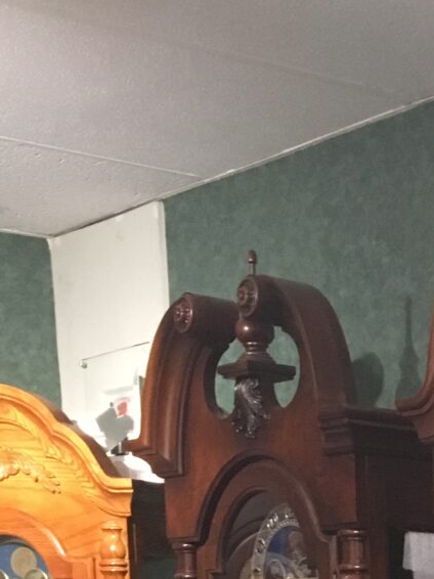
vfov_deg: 16.6
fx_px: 1757
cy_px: 937
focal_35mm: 105
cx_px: 640
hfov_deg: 13.3
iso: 160
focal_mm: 4.15
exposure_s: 1/30
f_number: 2.2
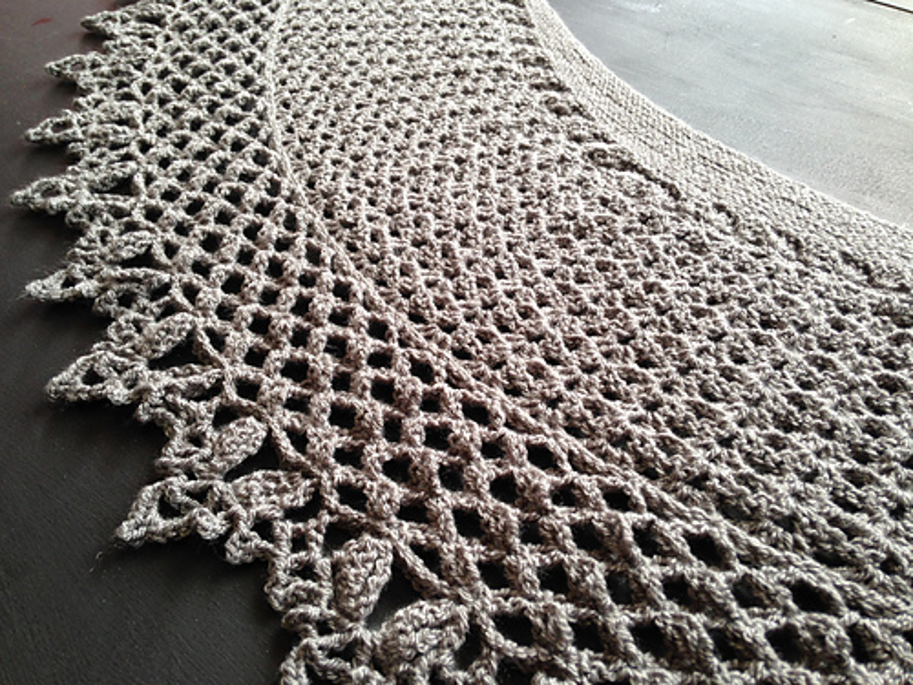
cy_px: 342
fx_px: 870
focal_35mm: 33
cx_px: 456
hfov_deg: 55.4
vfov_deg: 42.9
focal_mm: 4.12
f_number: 2.4
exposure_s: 1/20
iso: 64
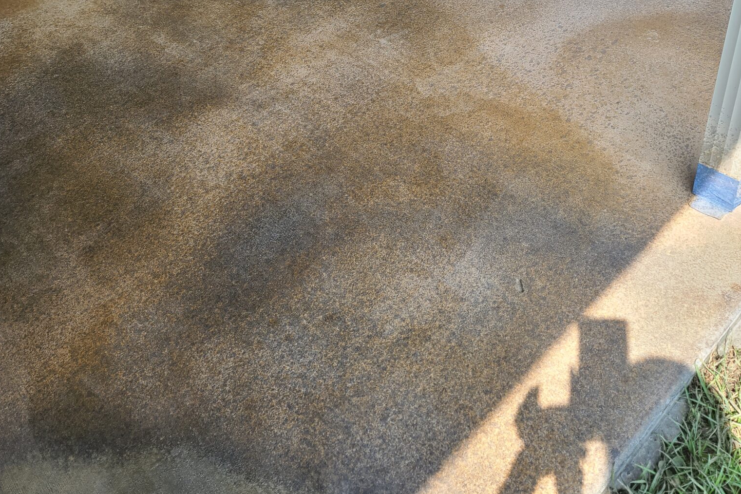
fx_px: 720
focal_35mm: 35
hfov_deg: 54.4
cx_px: 371
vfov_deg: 36.0
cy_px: 70
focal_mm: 7
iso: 16
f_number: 1.8
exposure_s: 1/181
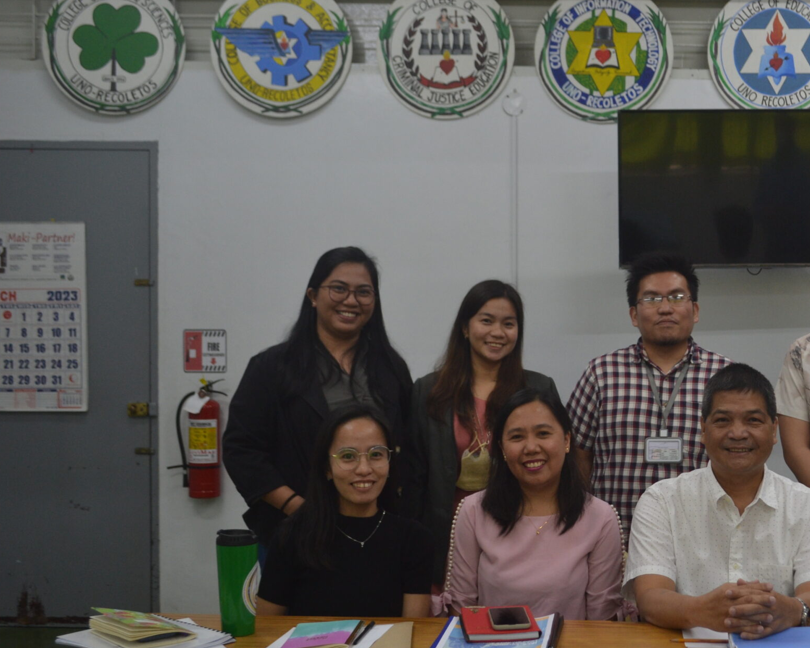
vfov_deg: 29.6
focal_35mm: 51
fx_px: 1223
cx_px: 659
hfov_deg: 35.4
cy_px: 389
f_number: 4
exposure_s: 1/20
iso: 400
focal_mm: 22
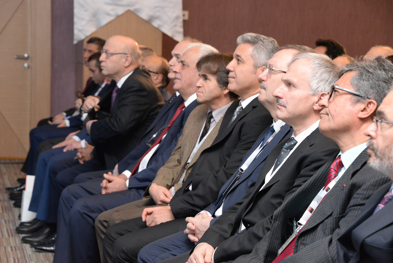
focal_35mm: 112
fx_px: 1223
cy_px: 132
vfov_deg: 12.2
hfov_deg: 18.3
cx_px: 196
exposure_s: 1/200
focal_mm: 112
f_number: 8
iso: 6400
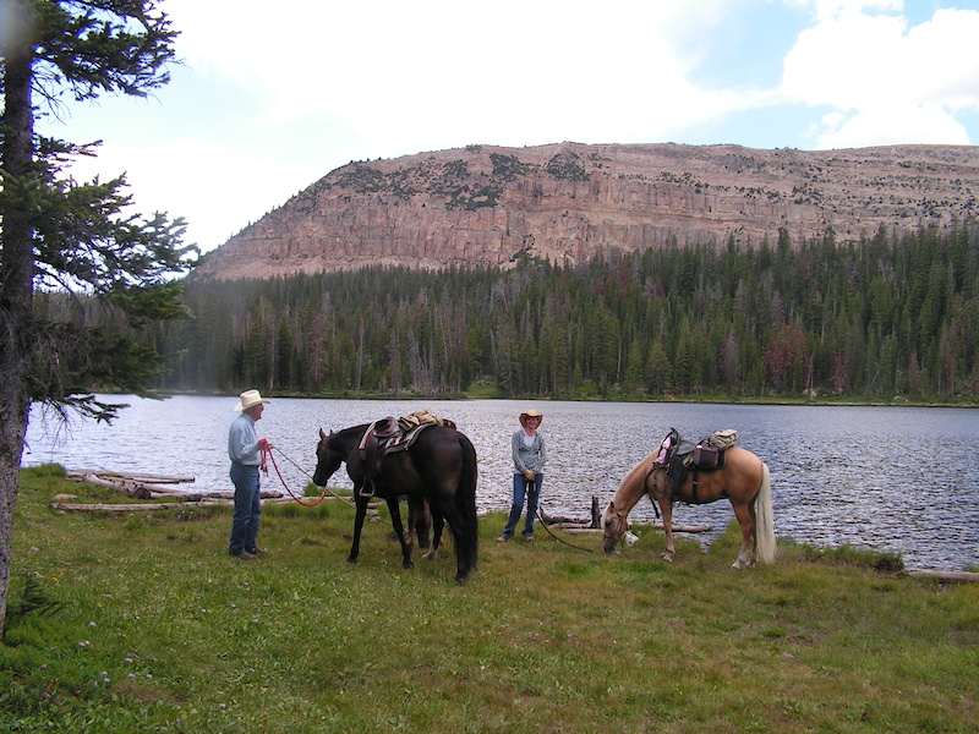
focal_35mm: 36
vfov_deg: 39.7
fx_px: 1018
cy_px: 367
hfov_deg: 51.4
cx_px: 490
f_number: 4.8
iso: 64
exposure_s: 1/200
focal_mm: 6
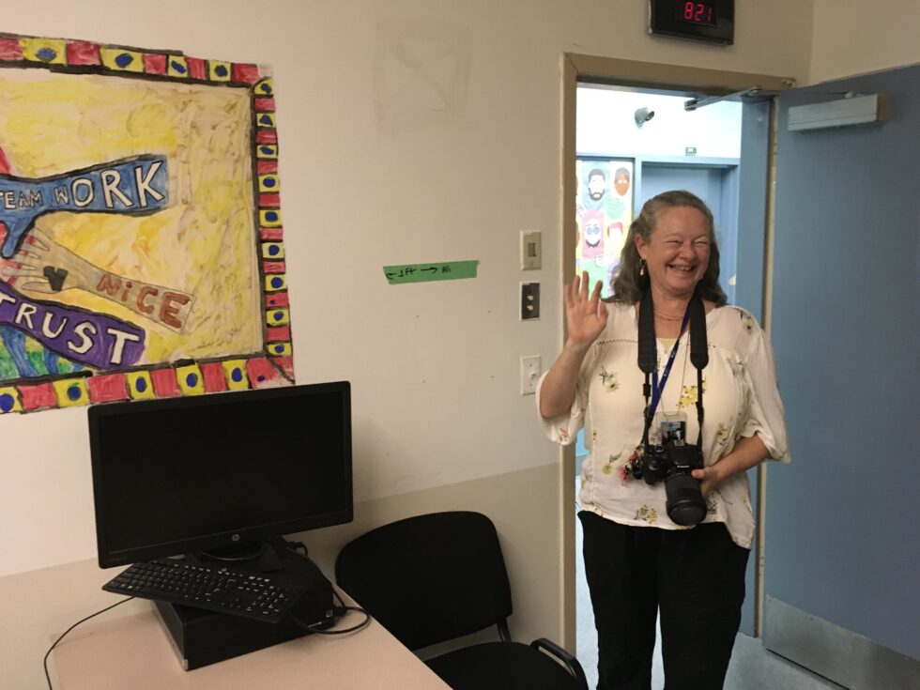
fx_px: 771
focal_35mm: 29
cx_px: 460
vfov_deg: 48.2
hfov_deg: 61.7
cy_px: 345
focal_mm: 4.15
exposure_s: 1/17
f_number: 2.2
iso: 200
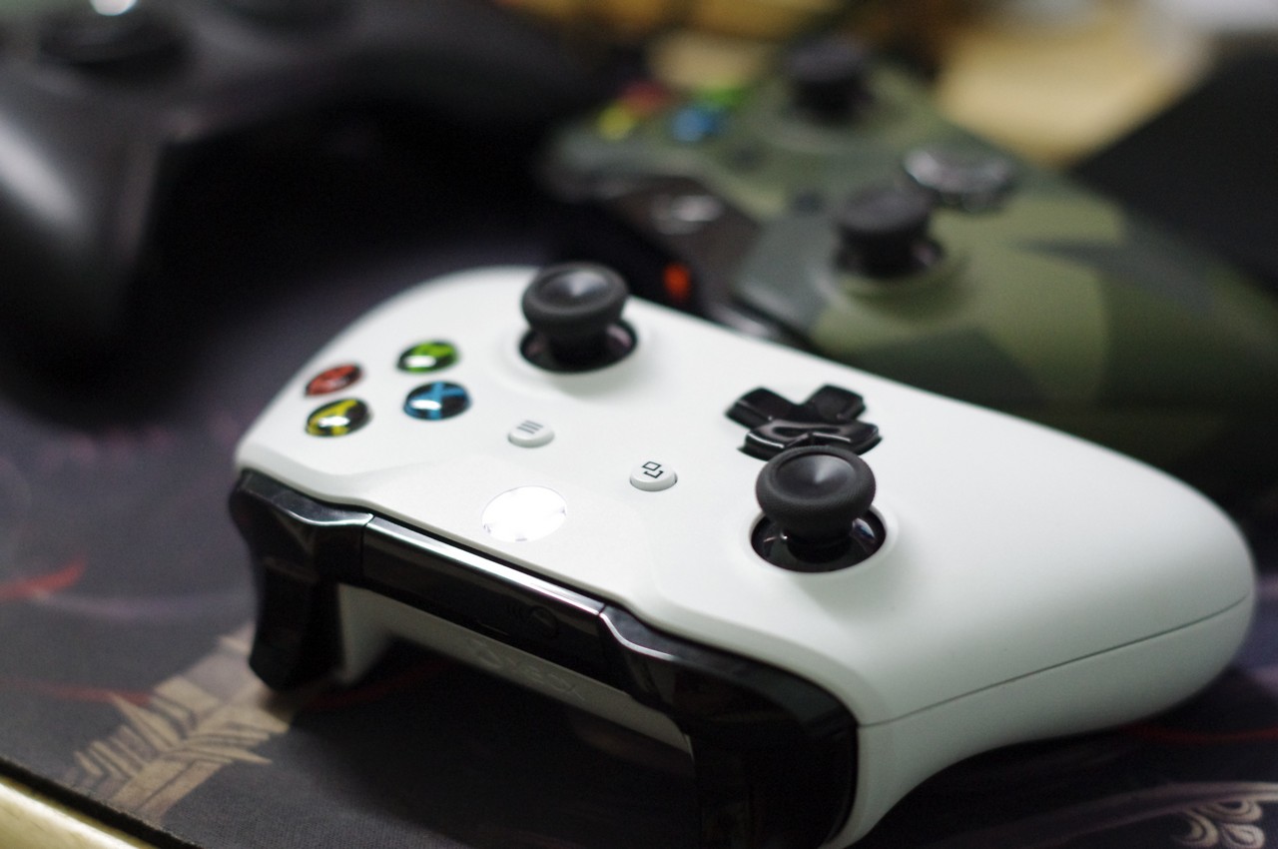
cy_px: 424
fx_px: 2659
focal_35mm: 75
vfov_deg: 18.1
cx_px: 639
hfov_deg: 27.0
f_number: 2.8
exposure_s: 1/50
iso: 1600
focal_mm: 50
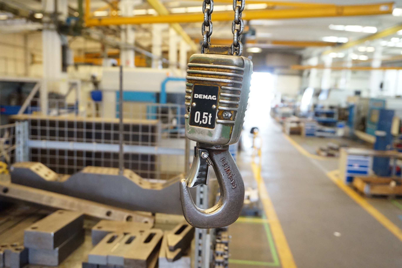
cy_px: 134
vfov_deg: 43.6
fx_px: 335
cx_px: 201
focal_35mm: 30
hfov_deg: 61.9
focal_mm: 20
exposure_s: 1/60
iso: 3200
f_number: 4
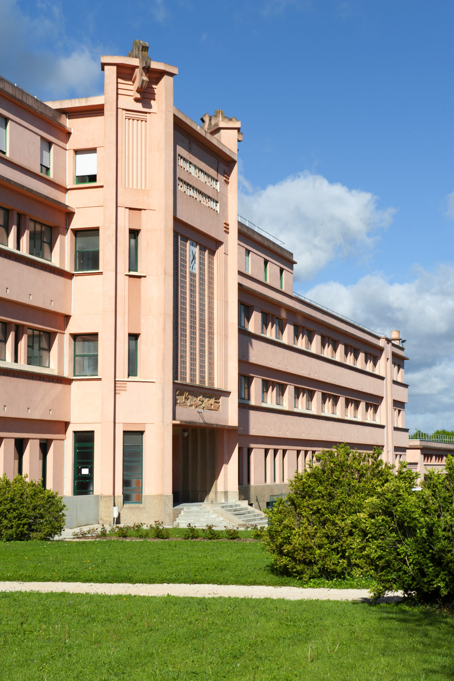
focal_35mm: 62
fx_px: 1173
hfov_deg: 21.9
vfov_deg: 32.4
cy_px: 340
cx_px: 227
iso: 200
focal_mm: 62
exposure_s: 1/125
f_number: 22
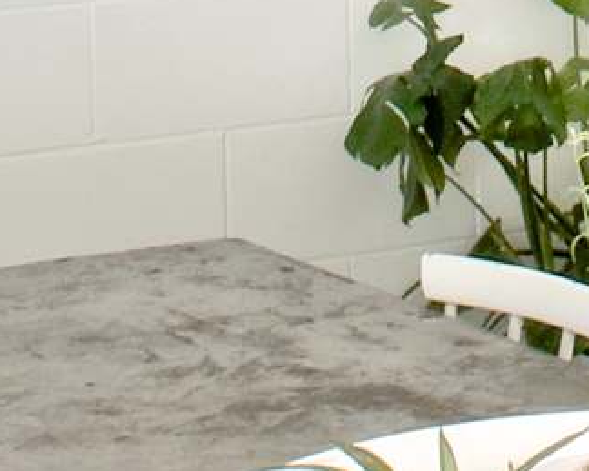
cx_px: 784
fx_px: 3782
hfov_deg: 8.8
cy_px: -661
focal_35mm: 217
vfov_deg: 6.7
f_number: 22
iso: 100
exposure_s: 1/1.3
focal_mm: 20
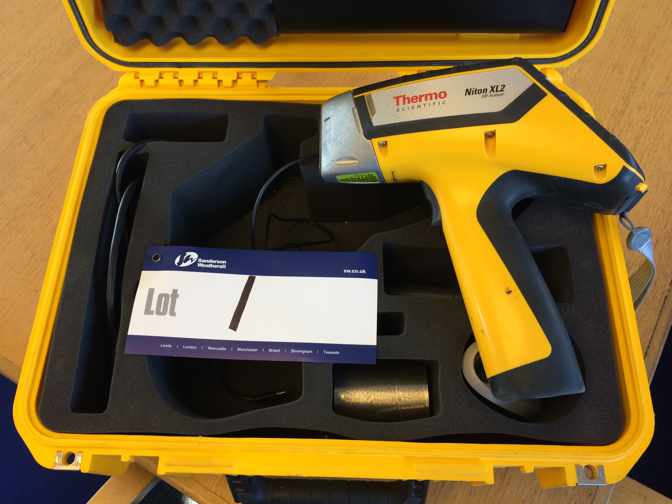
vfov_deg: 48.2
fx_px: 563
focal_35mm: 29
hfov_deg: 61.7
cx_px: 336
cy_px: 252
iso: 40
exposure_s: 1/33
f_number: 2.2
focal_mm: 4.15
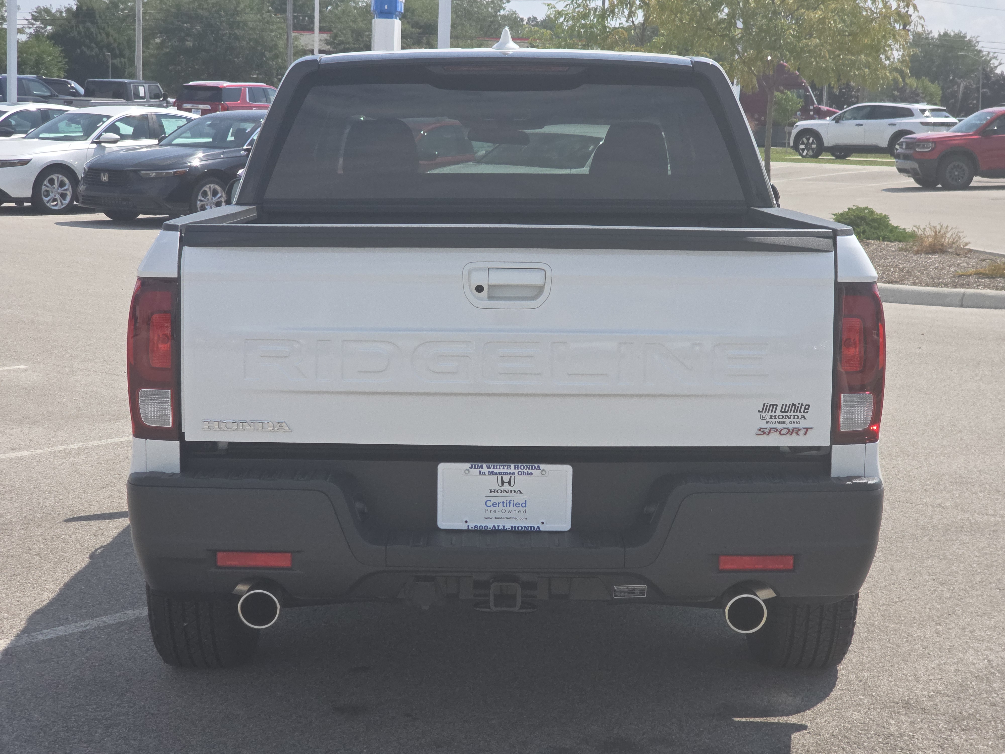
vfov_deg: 21.3
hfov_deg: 28.2
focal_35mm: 69
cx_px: 502
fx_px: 2003
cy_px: 377
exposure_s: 1/2071
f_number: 2.4
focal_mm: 7.9
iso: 50
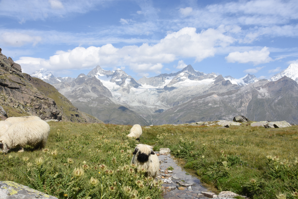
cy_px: 100
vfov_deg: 40.0
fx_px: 273
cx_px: 149
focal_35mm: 33
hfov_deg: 57.2
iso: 200
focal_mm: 22
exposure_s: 1/80
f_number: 22
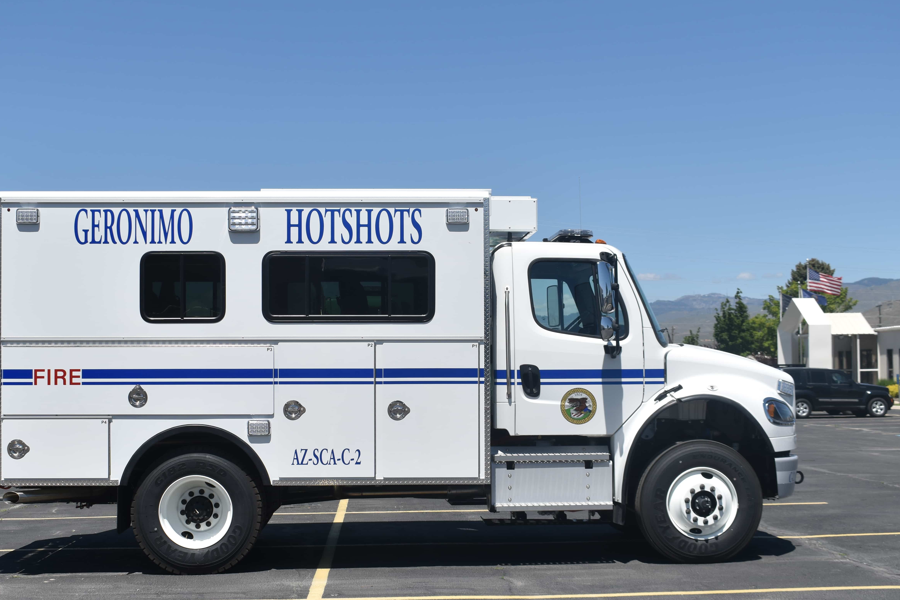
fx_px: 1250
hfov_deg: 39.5
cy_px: 351
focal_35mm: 50
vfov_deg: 27.0
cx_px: 387
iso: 100
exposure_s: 1/500
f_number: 6.3
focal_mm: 26
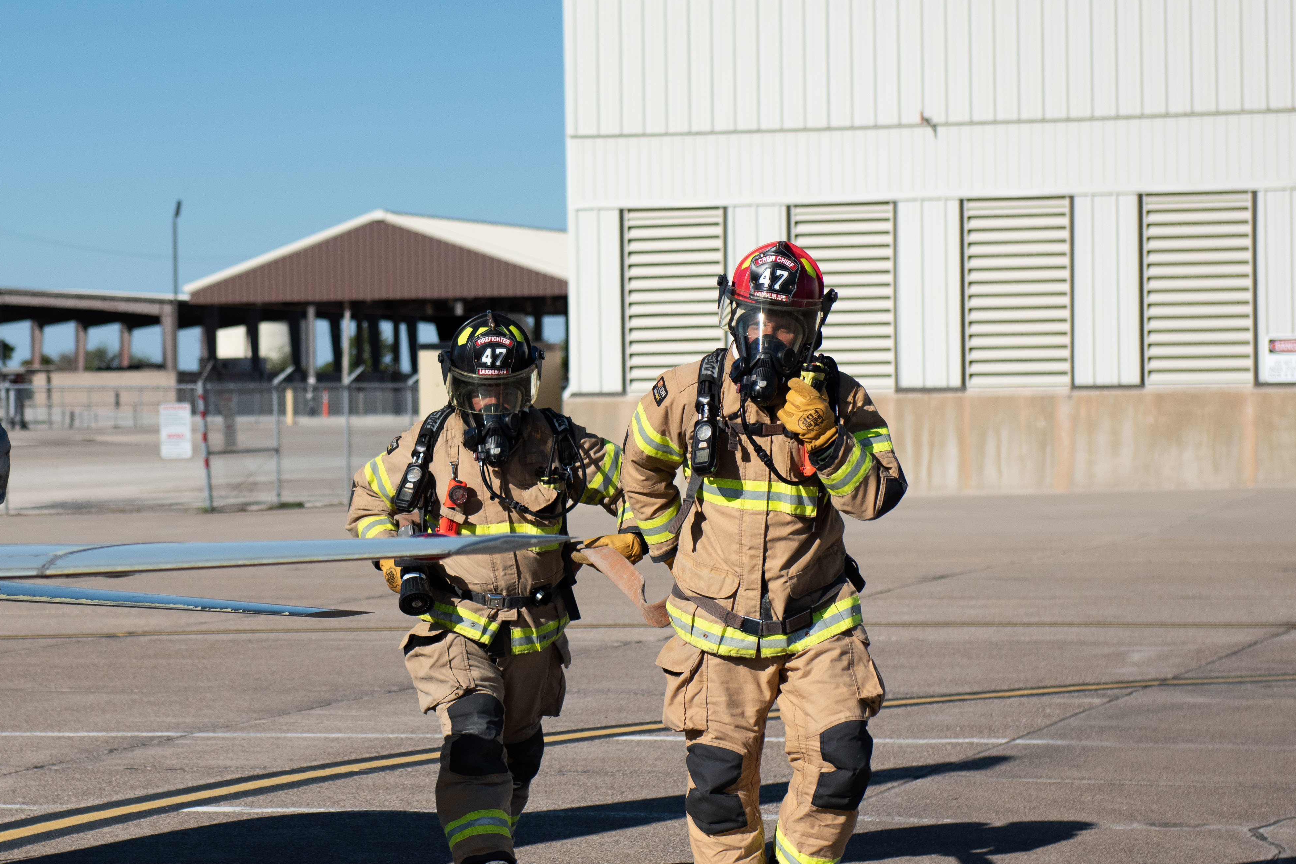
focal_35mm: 116
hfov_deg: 17.6
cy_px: 396
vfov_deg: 11.8
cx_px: 372
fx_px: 4176
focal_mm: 62
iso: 320
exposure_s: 1/8000
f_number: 3.5
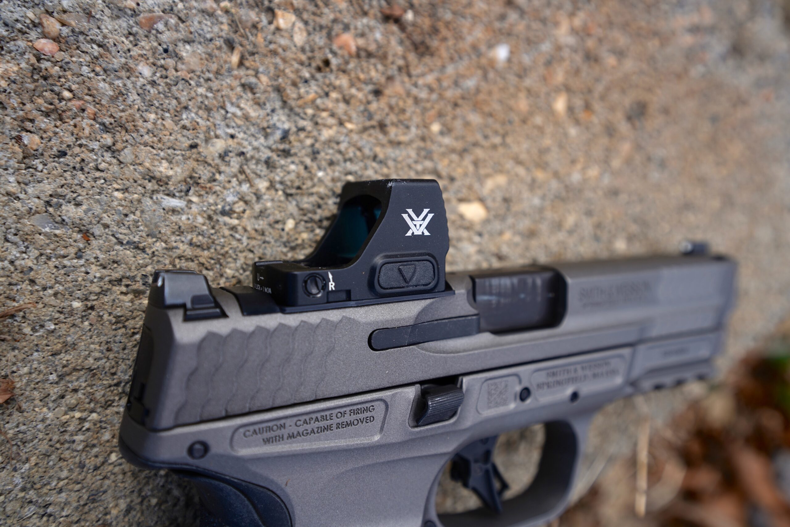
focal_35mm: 27
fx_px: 592
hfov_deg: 67.4
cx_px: 395
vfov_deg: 47.9
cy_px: 264
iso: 80
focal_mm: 27
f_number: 5
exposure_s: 1/200
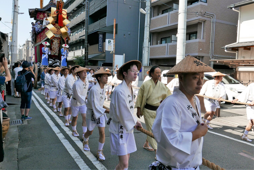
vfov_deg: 42.4
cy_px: 85
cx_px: 127
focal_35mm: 31
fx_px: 219
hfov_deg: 60.2
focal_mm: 13.9
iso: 200
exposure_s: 1/500
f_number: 5.6
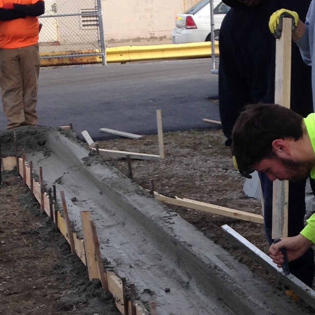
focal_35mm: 112
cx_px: 233
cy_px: 296
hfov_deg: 15.5
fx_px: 1153
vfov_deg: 15.3
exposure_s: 1/281
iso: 50
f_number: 2.4
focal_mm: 4.12
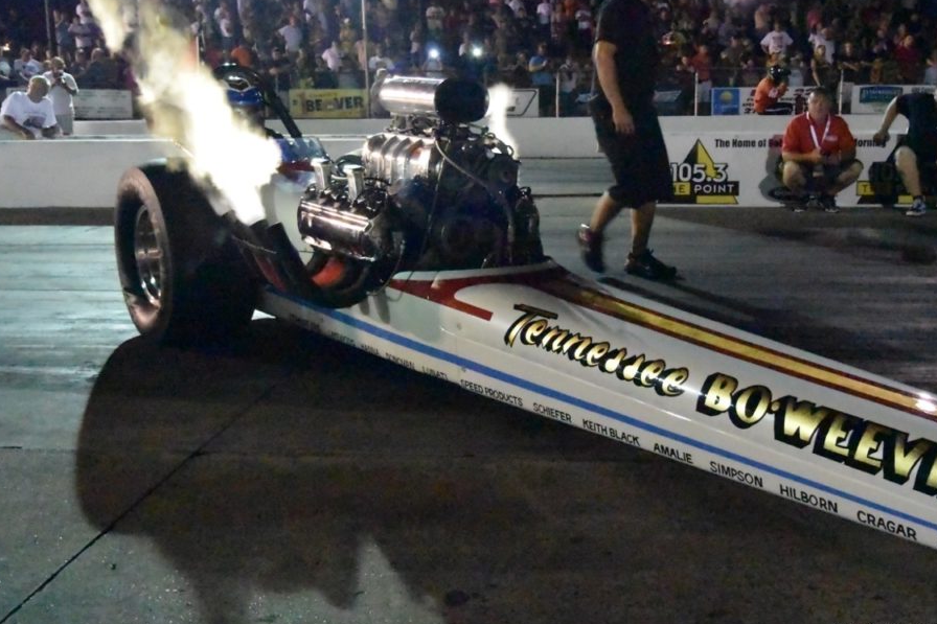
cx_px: 524
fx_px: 1041
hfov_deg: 48.4
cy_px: 284
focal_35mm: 40
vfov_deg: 33.4
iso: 12800
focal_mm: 13
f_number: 5.6
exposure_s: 1/80
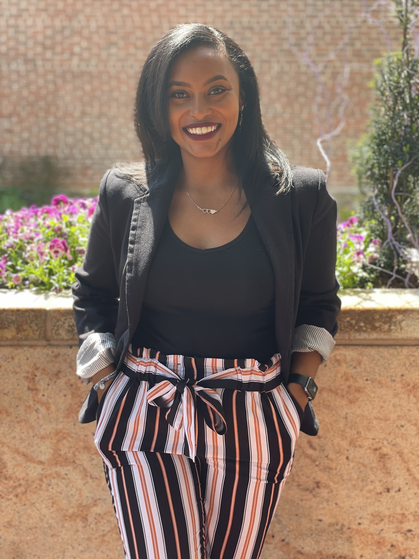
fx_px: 839
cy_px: 280
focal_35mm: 52
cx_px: 210
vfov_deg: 36.8
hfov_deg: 28.0
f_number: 2
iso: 32
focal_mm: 6
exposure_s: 1/122
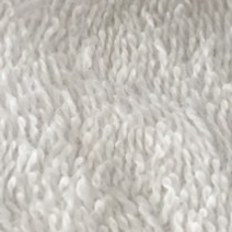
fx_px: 917
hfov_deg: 14.4
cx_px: 111
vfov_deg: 14.0
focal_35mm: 121
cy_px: -34
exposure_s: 1/30
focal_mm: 4.15
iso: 100
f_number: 2.2
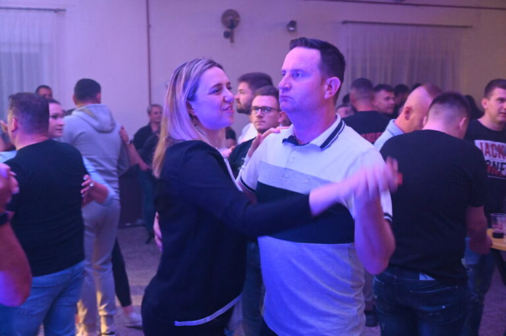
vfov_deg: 27.0
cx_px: 253
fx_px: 702
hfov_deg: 39.6
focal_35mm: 50
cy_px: 168
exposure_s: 1/50
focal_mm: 50
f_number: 5.6
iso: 16000
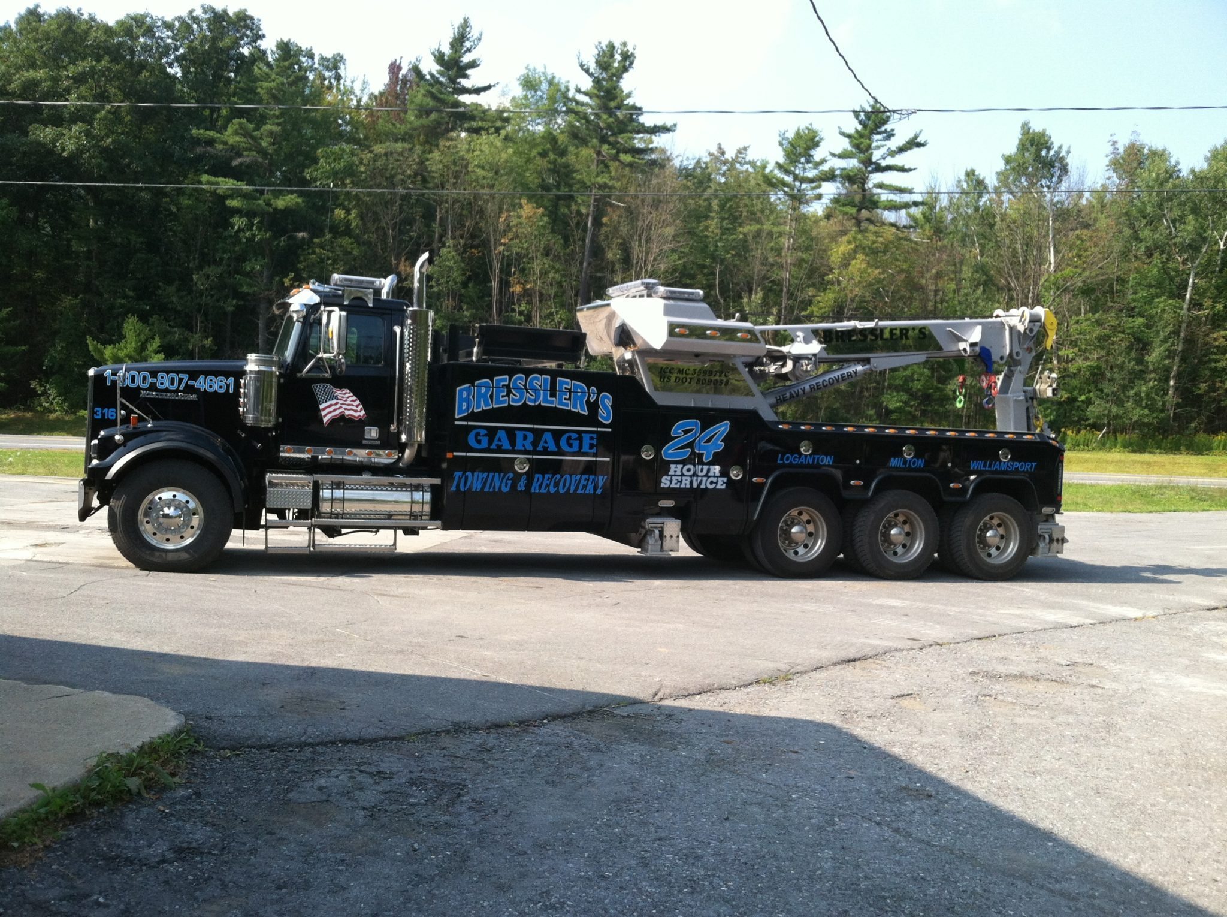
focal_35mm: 35
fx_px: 1239
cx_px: 614
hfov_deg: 52.7
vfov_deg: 40.6
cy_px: 458
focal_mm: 3.85
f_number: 2.8
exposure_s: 1/417
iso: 80
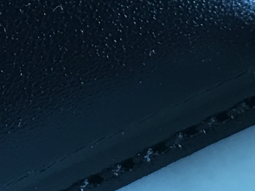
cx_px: -69
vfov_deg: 8.0
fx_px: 1297
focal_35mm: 176
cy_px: -212
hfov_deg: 11.0
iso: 40
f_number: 2.2
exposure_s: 1/17
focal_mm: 4.15
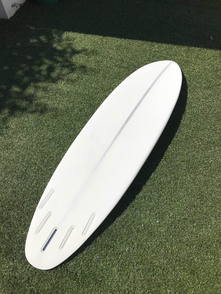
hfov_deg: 49.8
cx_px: 110
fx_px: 238
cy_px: 147
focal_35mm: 28
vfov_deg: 63.4
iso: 20
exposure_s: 1/8772
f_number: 1.8
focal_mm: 3.99
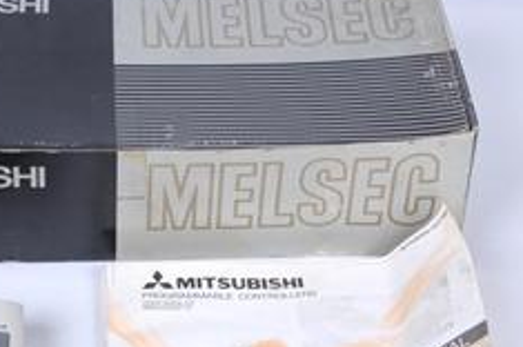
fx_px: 1948
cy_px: 304
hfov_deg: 15.2
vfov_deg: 10.1
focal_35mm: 134
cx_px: 136
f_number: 10
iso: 200
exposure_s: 1/200
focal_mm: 35
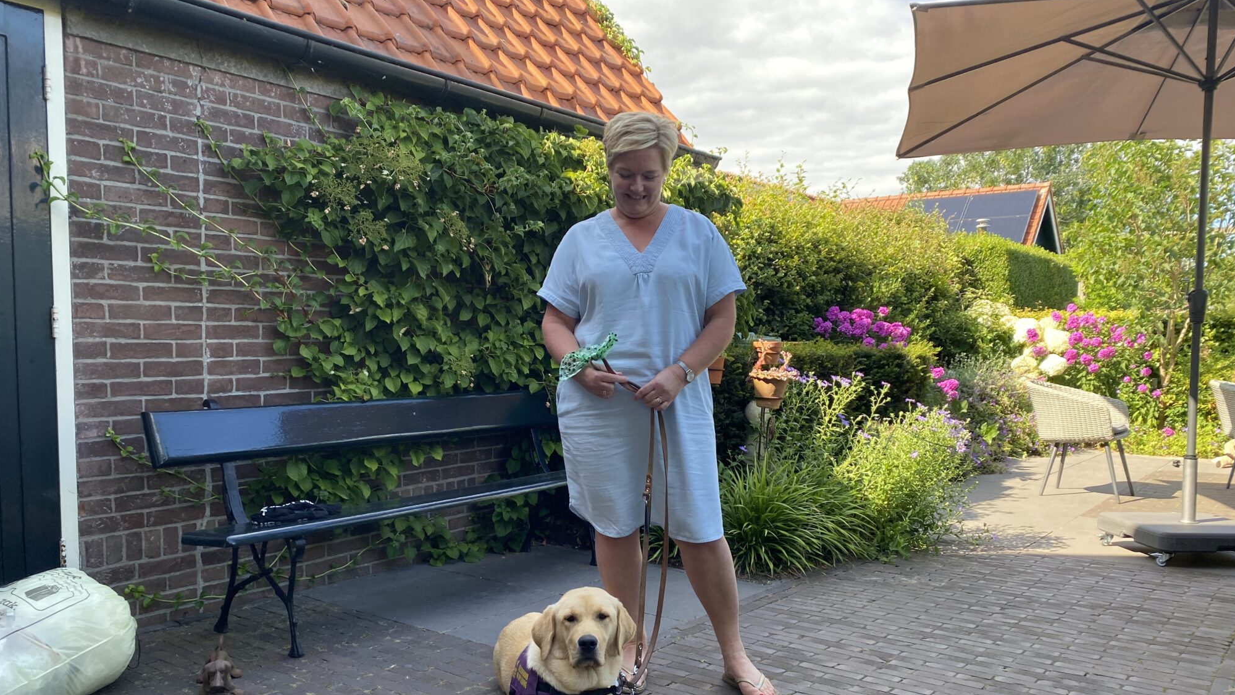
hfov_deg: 66.1
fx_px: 950
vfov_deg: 40.1
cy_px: 403
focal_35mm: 29
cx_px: 619
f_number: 1.8
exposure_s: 1/326
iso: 32
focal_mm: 4.25
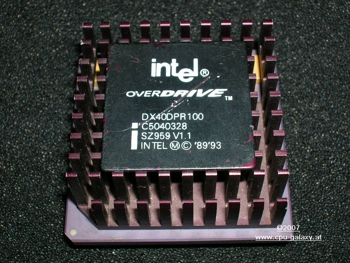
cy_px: 132
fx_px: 586
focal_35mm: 58
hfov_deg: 33.2
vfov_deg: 25.2
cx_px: 175
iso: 50
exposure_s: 1/60.1
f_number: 5.9
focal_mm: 9.7
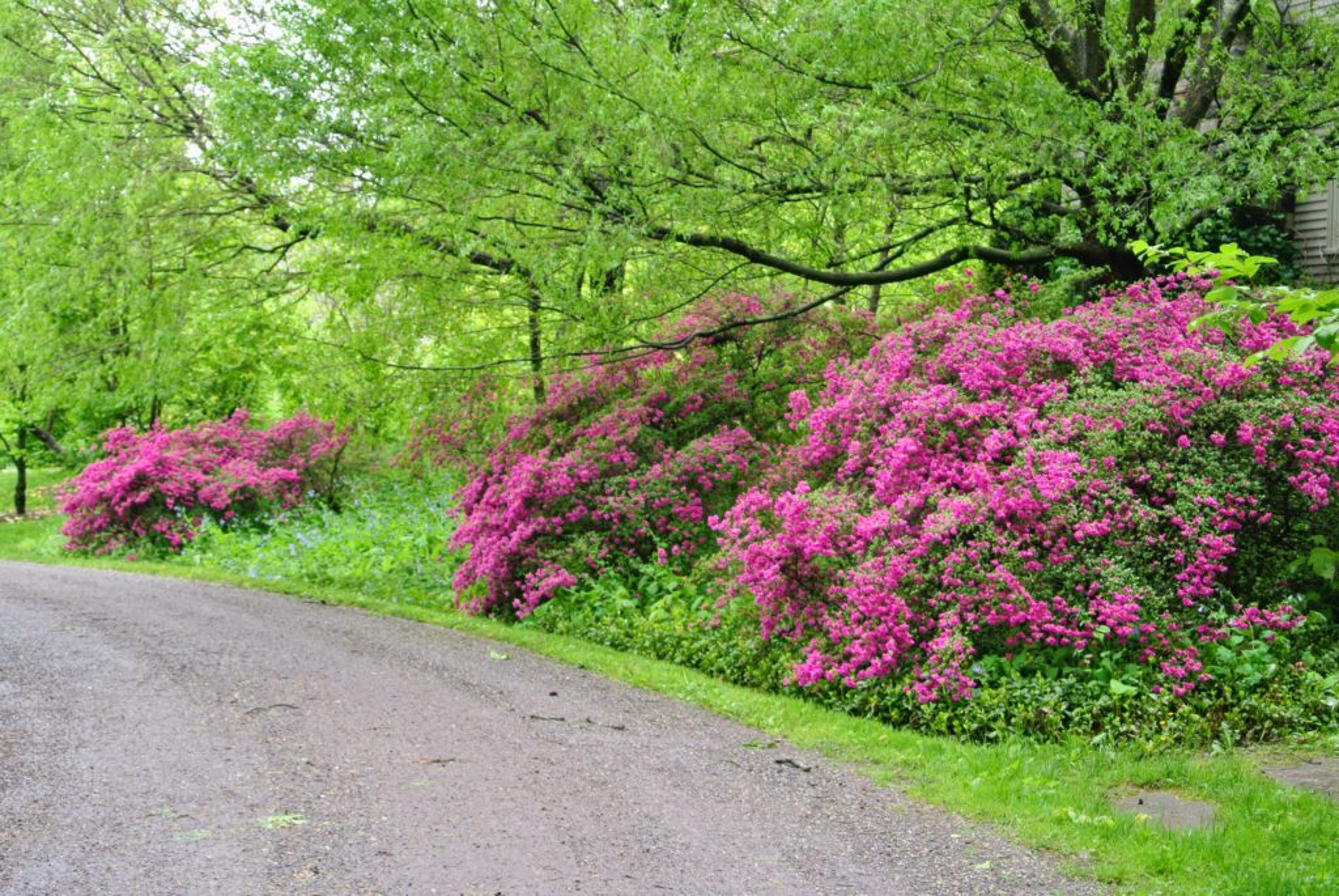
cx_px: 670
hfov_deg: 35.6
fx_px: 2085
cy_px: 448
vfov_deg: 24.2
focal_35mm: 56
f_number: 5
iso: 100
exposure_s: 1/80
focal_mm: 21.1
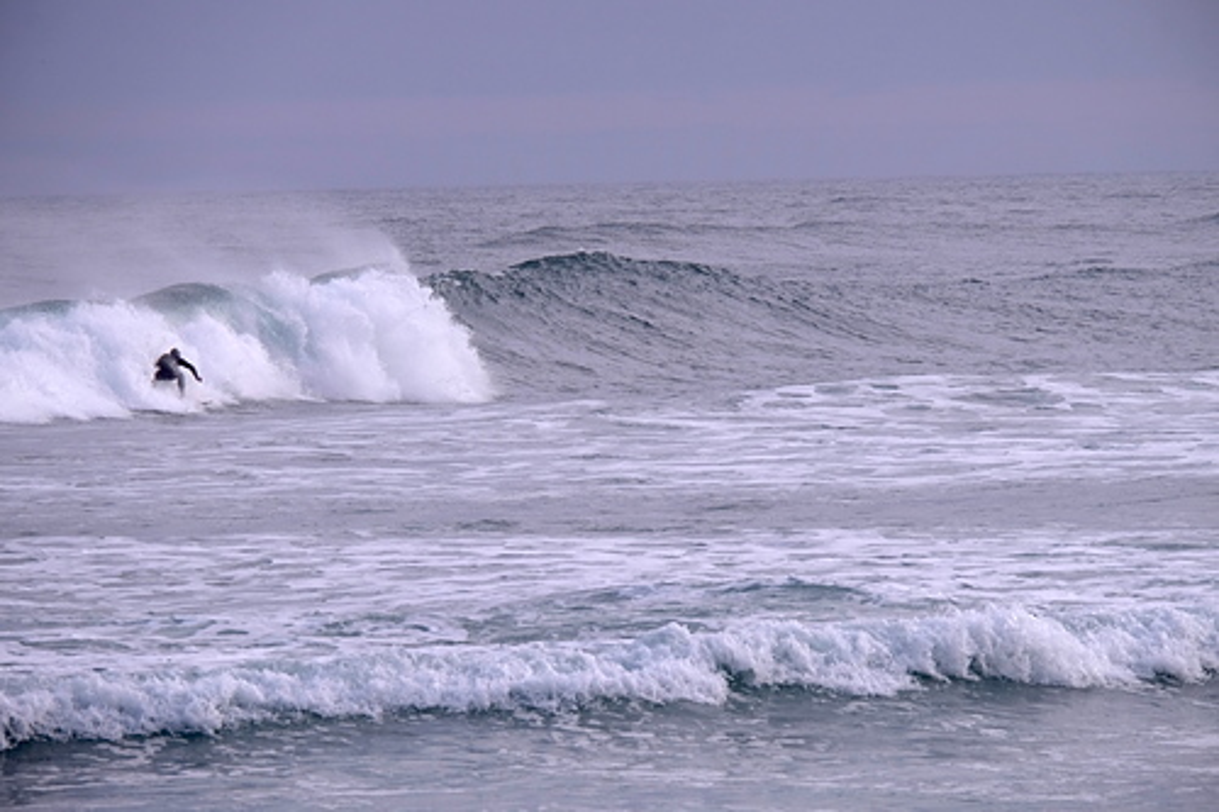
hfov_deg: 6.0
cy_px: 406
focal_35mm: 345
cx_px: 610
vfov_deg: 4.0
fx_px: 11678
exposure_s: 1/500
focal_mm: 230
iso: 200
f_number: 10
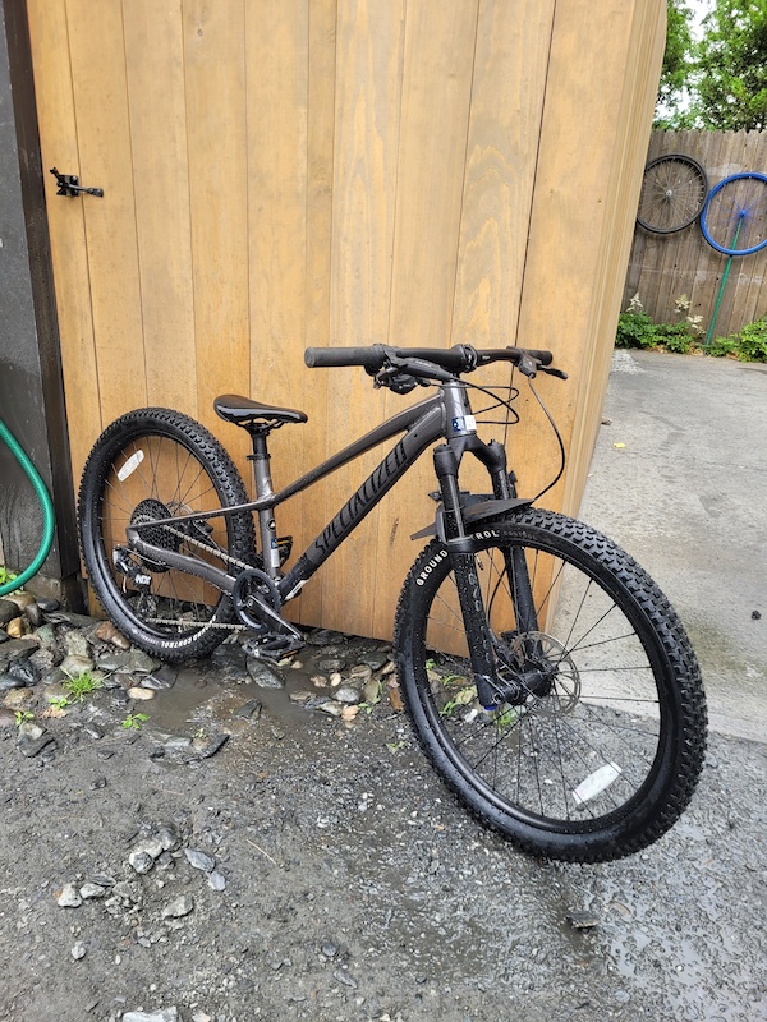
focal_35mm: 26
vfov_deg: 67.3
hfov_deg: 53.1
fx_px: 768
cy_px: 511
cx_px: 384
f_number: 1.8
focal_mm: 5.4
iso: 40
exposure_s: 1/190
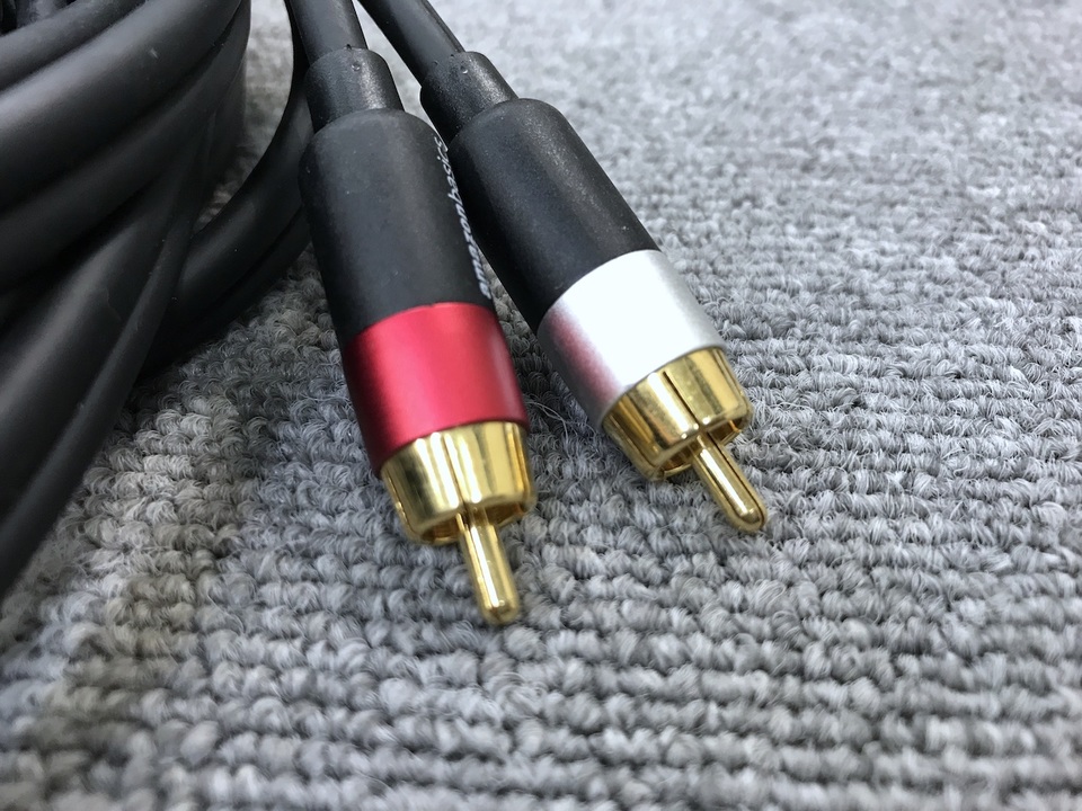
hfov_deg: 63.4
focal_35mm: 28
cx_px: 541
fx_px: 875
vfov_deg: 49.7
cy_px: 406
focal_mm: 3.99
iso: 40
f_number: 1.8
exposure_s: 1/20
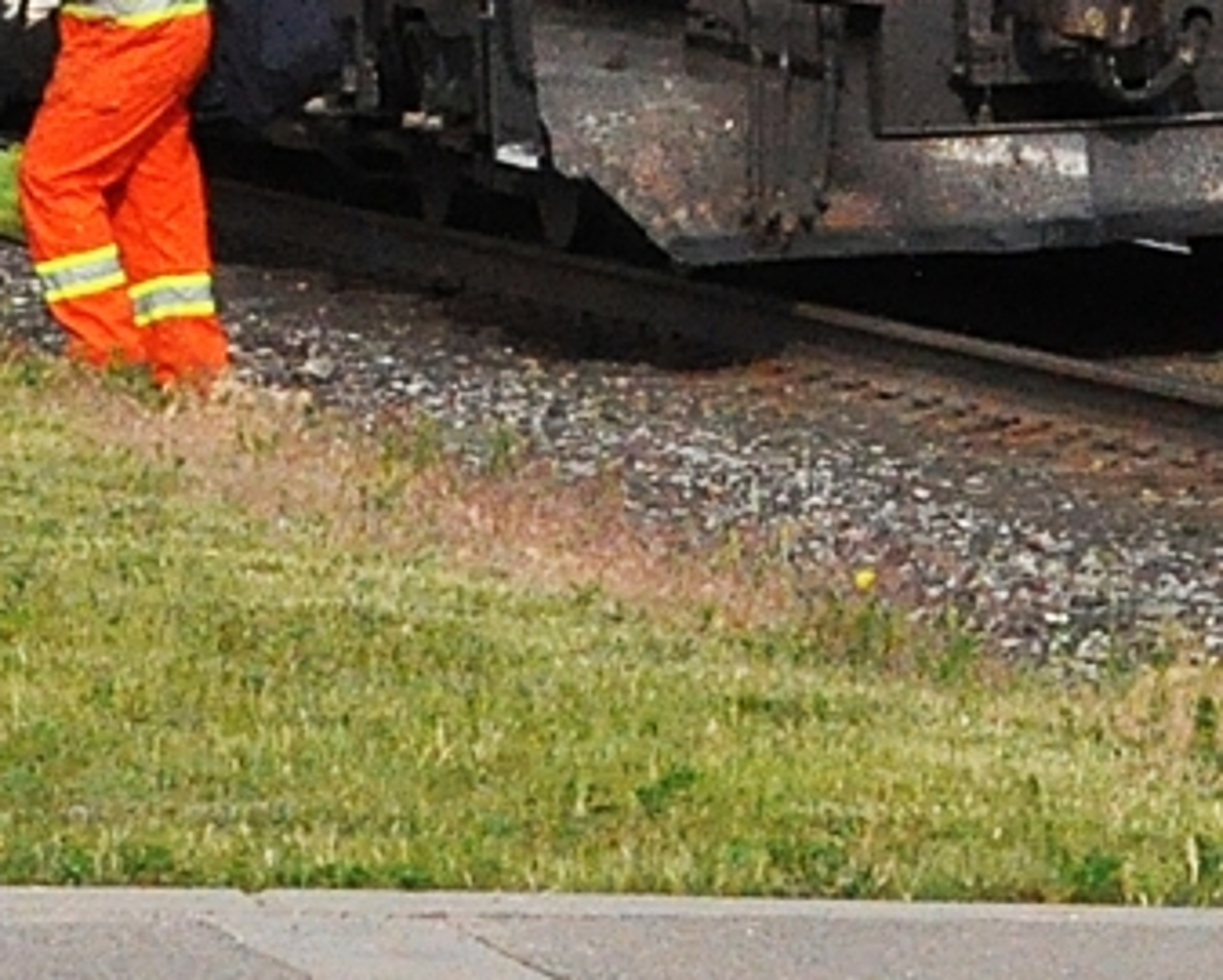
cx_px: 120
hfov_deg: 5.3
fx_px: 13300
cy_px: -764
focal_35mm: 367
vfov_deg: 4.2
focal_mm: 55
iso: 3200
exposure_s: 1/1250
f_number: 18
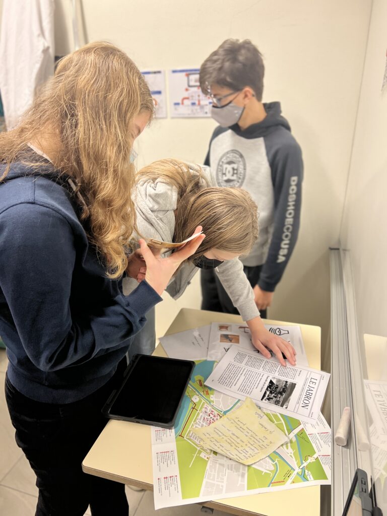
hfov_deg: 53.1
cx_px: 194
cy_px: 258
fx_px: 388
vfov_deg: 67.3
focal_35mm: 26
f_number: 1.5
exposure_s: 1/50
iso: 125
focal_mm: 5.7
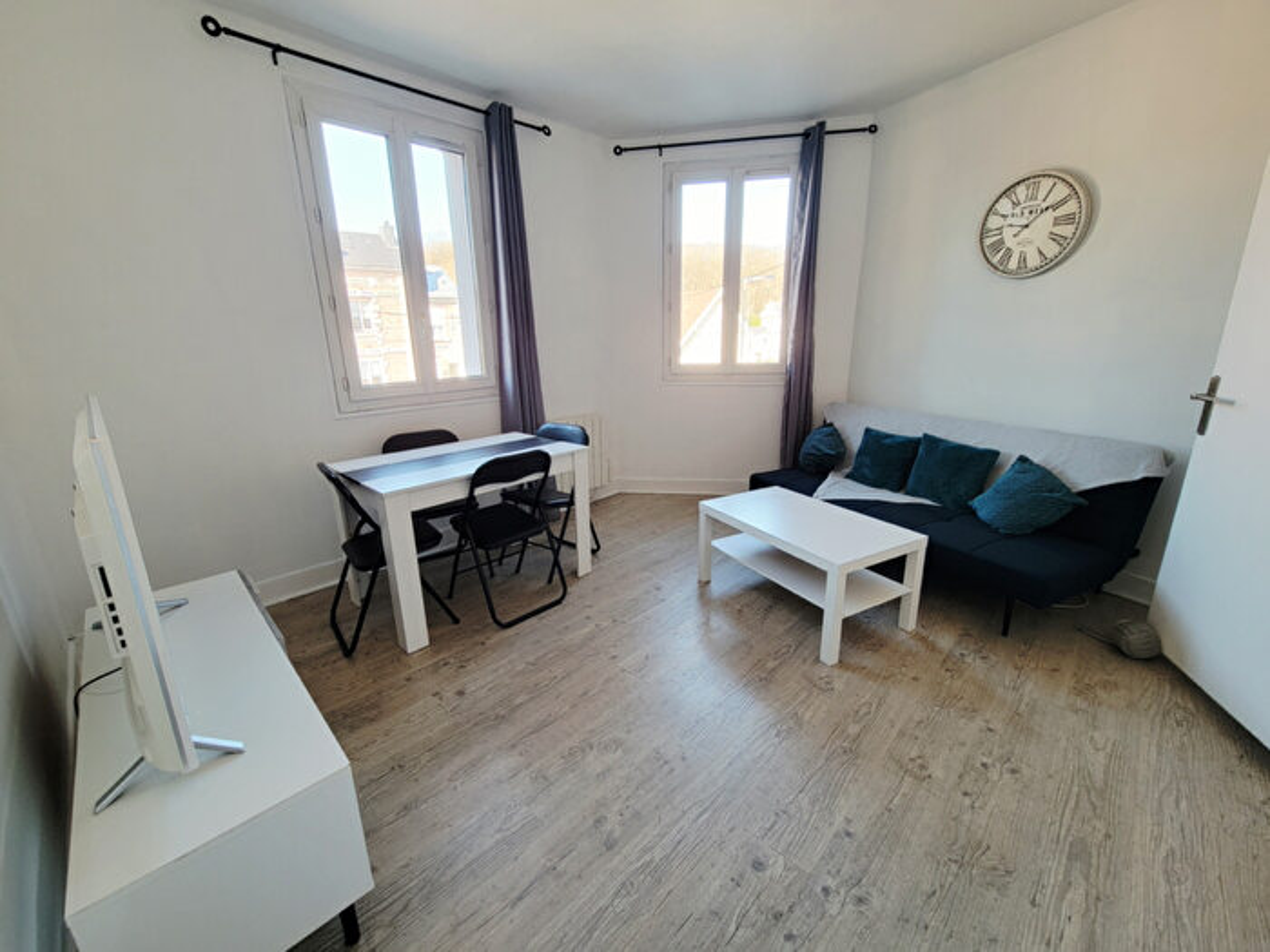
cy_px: 476
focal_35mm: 13
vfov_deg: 89.9
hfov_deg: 106.2
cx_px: 635
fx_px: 477
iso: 80
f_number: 2.2
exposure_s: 1/60
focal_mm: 2.2
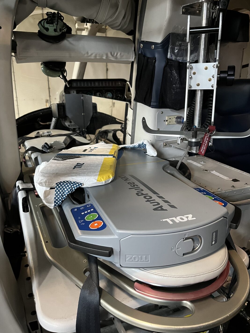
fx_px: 270
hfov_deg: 49.7
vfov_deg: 63.4
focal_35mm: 28
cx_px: 116
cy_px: 161
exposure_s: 1/40
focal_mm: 5.1
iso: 500
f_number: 1.6
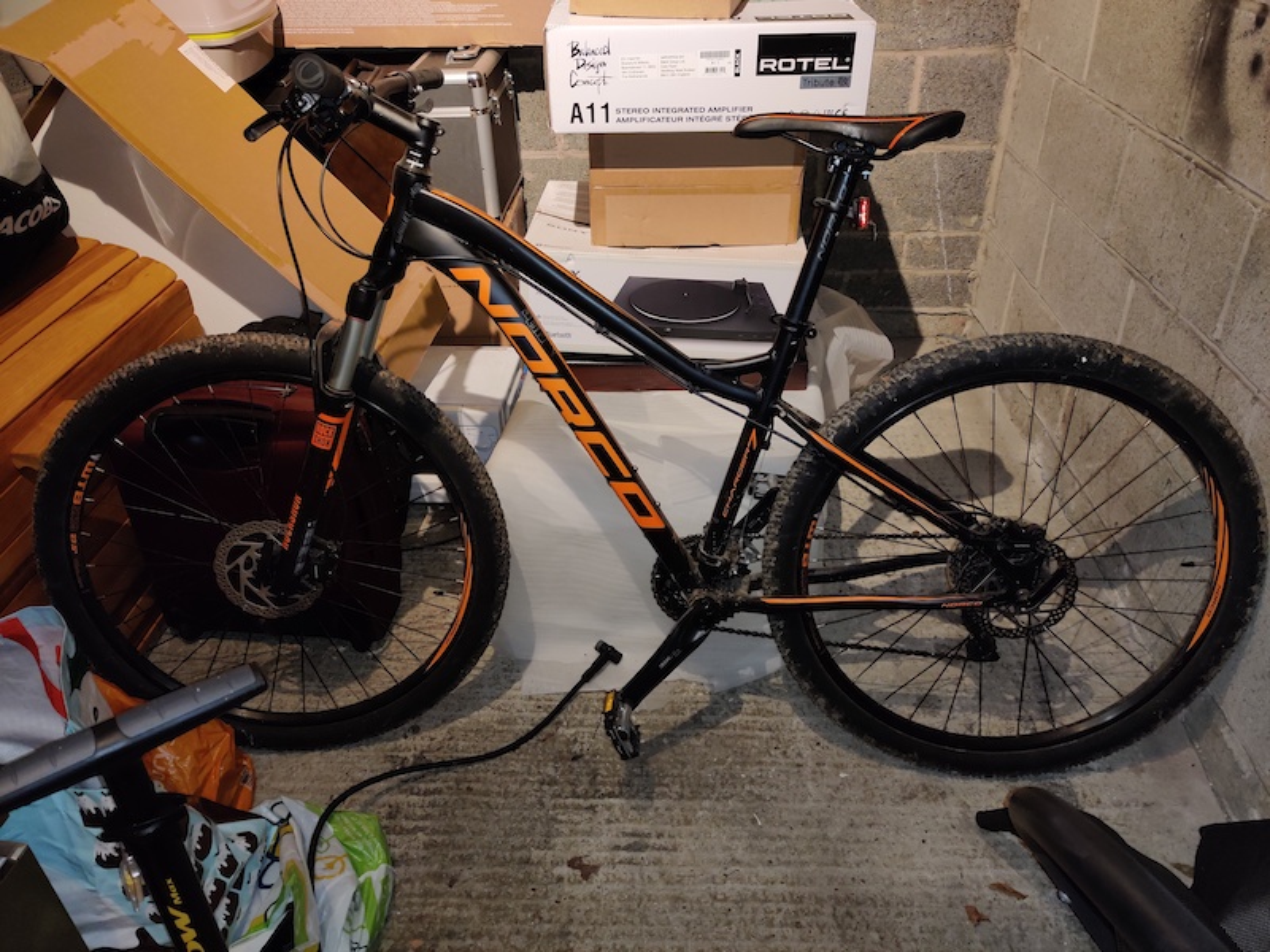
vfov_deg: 51.4
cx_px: 635
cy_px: 476
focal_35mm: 27
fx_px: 991
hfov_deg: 65.3
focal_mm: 4.75
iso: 640
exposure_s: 1/20
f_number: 1.65
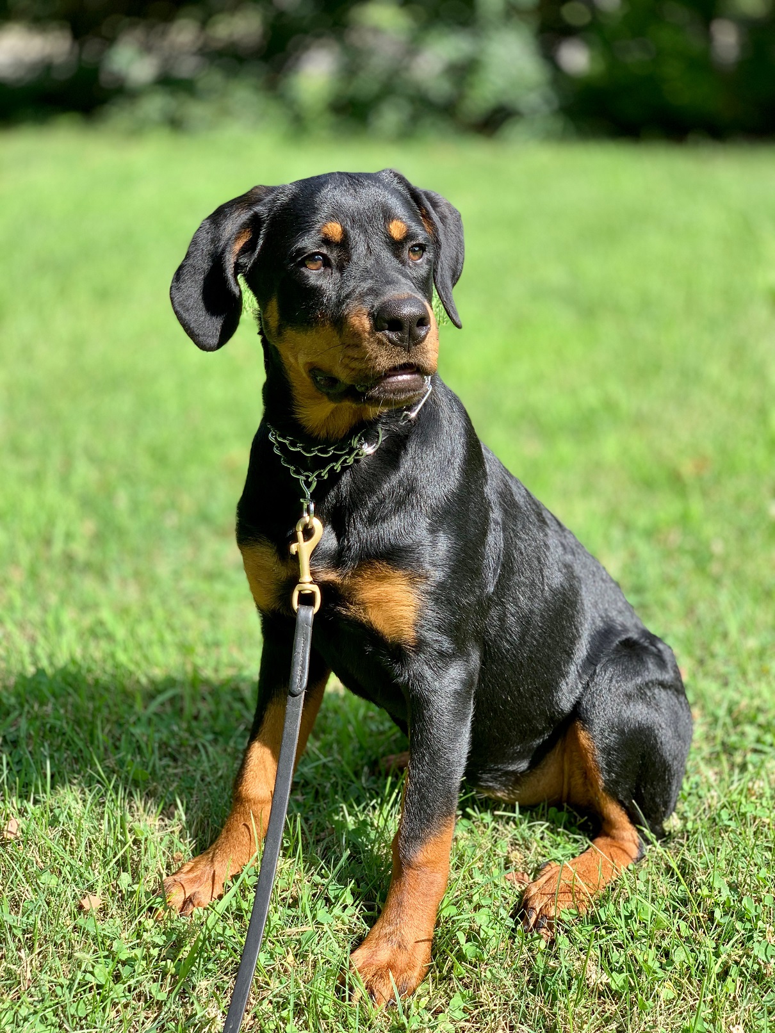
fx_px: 1552
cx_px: 388
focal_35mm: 52
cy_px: 516
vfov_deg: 36.8
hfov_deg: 28.0
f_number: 2.4
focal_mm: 6
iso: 16
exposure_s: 1/366
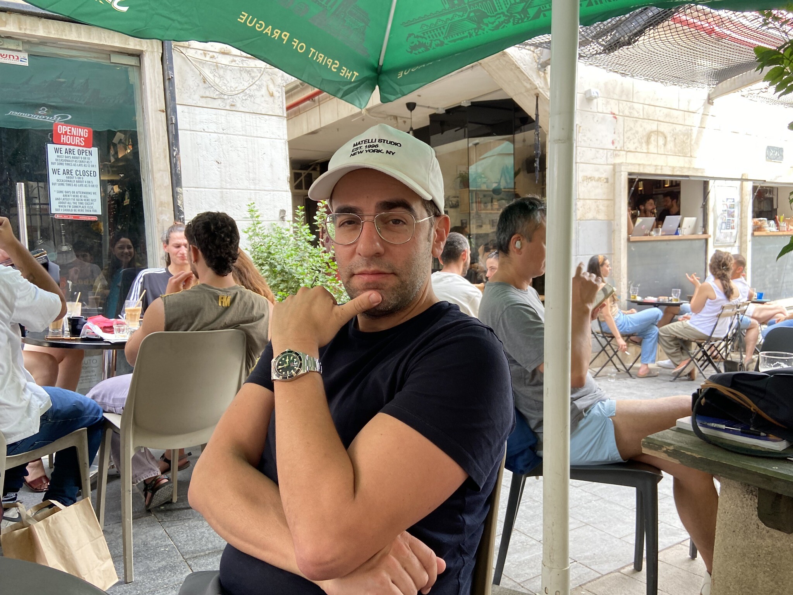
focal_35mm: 26
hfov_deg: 67.3
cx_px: 396
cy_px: 298
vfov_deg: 53.1
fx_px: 596
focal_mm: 4.25
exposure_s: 1/121
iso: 80
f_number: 1.8
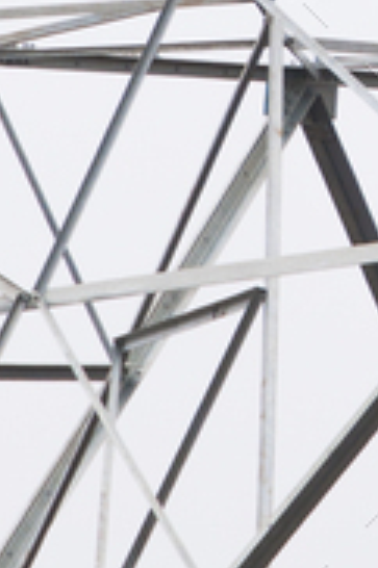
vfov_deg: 2.5
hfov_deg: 1.7
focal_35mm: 820
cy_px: -193
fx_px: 12939
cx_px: 581
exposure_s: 1/500
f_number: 8
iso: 200
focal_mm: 112
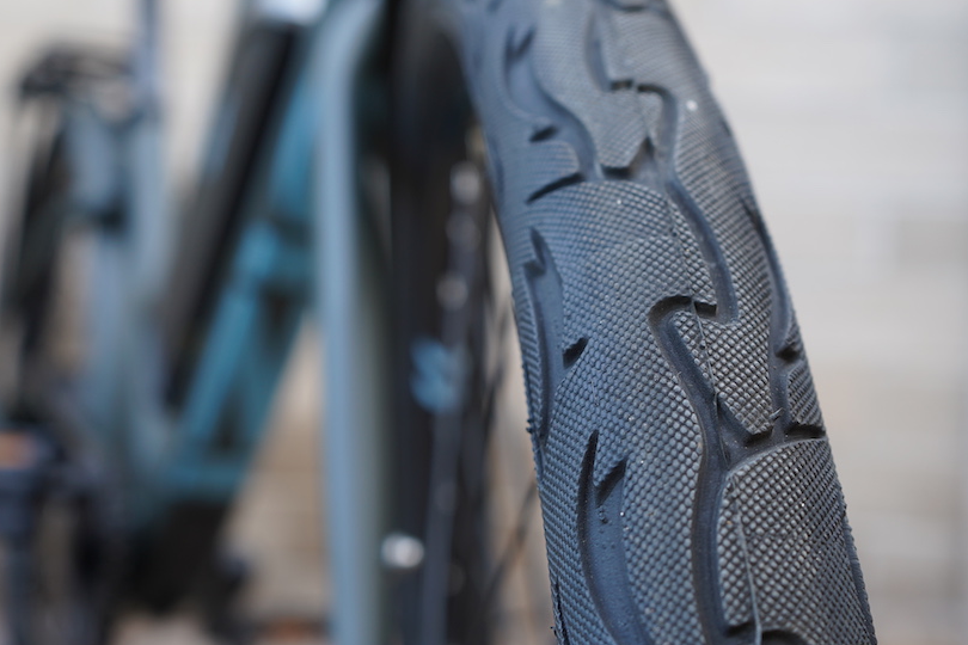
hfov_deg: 40.2
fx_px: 1317
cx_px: 565
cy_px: 348
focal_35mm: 49
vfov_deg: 27.5
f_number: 4
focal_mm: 31
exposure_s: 1/60
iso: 160
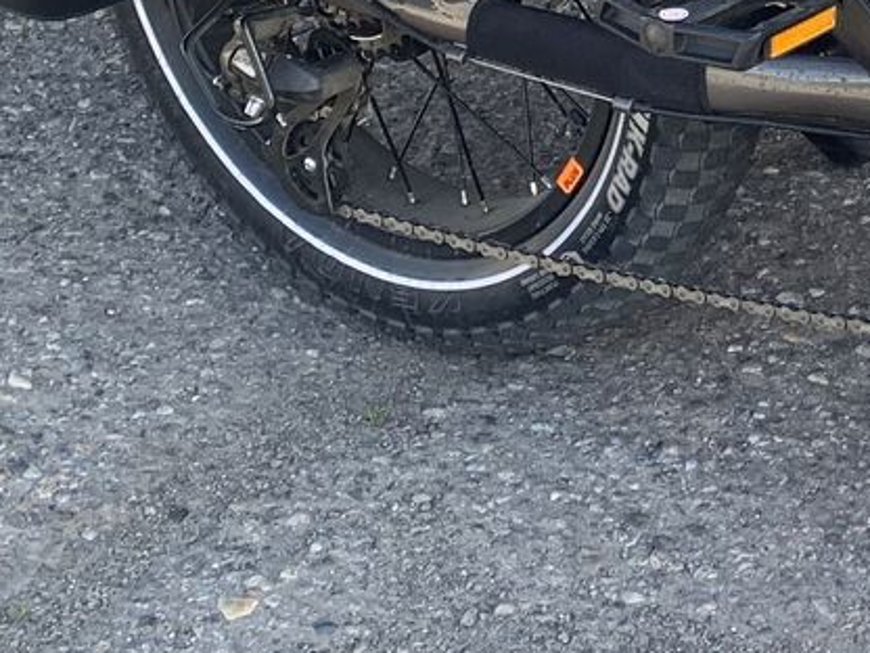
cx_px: 1368
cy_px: -460
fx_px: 3016
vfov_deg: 11.6
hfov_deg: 15.0
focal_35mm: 120
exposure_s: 1/156
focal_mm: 4.25
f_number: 1.8
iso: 25
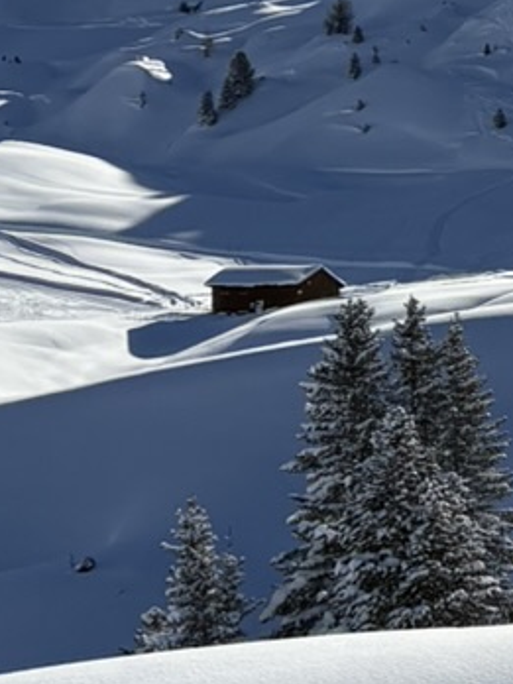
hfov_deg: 8.5
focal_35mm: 153
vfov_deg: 12.9
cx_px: 1392
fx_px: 3023
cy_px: 299
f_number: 1.6
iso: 40
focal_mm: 5.96
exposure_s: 1/10101
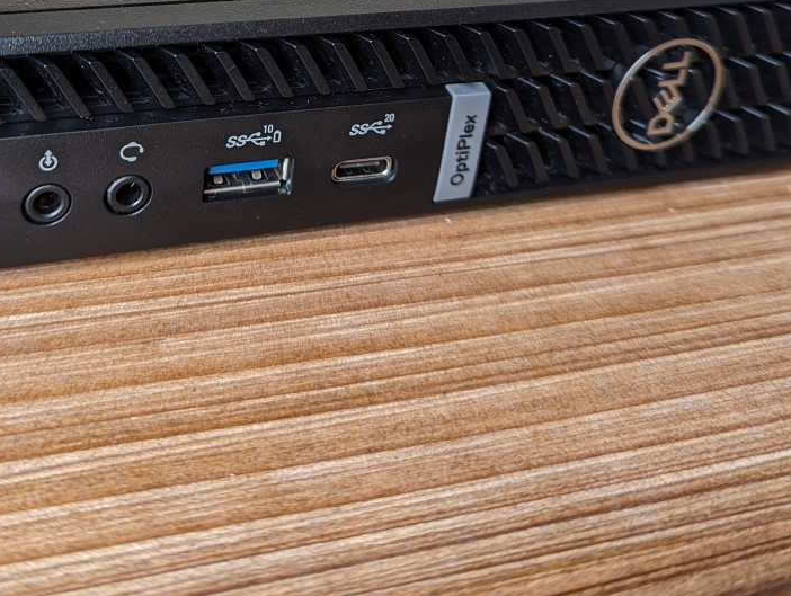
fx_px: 1122
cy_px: -8
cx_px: 275
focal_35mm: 49
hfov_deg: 38.5
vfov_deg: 27.9
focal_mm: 6.81
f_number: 1.85
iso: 46
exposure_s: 1/34.2
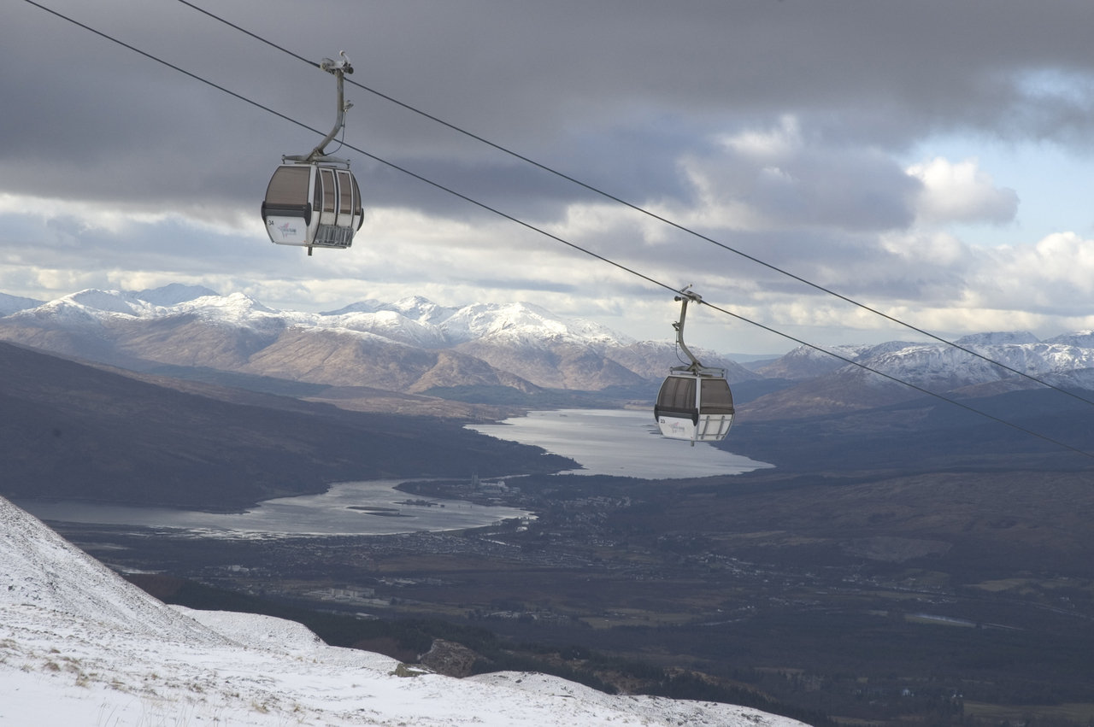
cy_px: 364
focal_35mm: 93
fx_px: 2824
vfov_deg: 14.7
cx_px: 547
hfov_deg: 21.9
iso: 320
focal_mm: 62
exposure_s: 1/200
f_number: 13
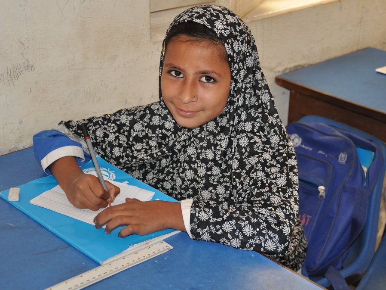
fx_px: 769
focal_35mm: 69
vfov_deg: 21.3
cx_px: 196
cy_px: 145
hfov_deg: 28.2
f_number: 4.8
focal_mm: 42
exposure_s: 1/60
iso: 800
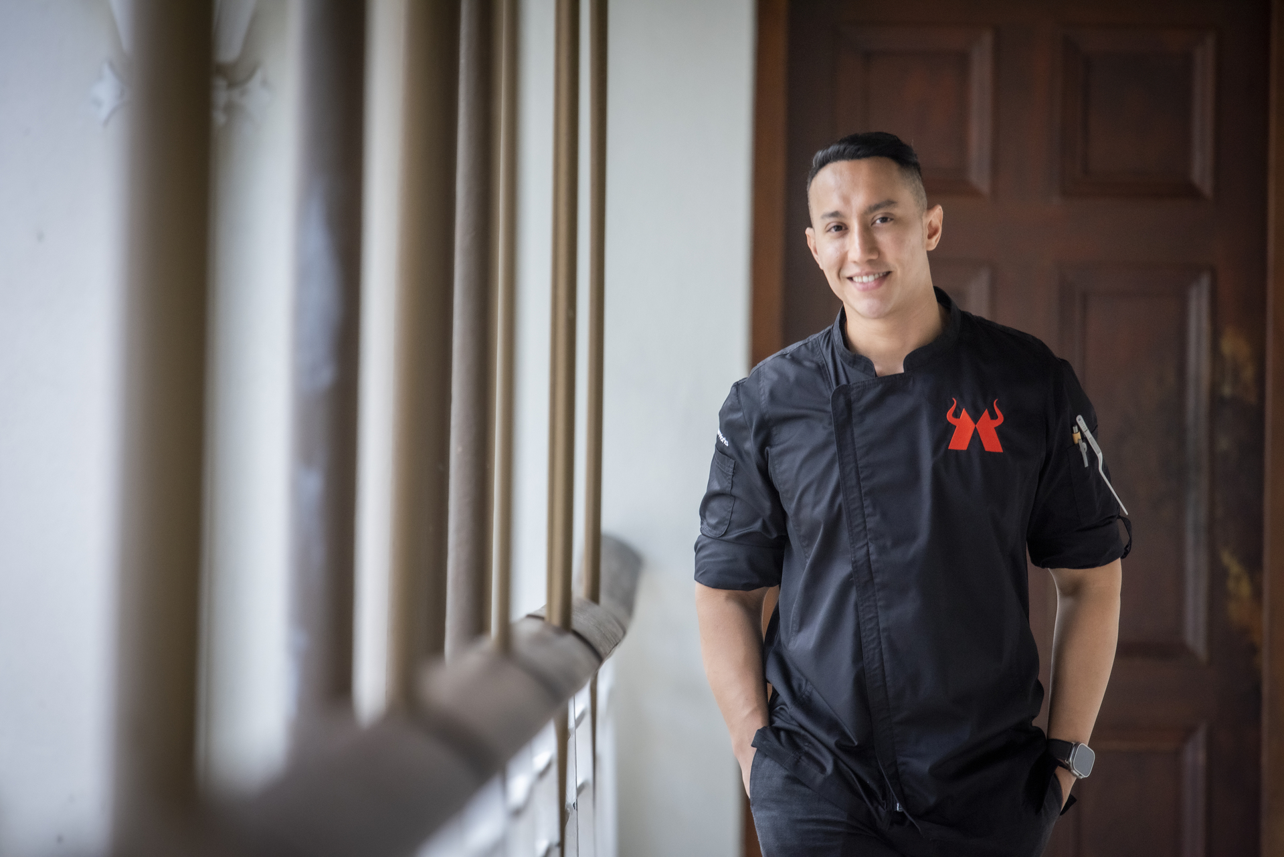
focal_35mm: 300
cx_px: 642
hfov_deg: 6.9
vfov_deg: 4.6
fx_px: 10703
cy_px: 428
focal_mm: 300
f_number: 4
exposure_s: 1/800
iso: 1600
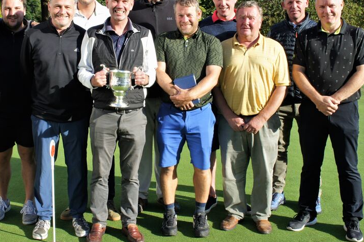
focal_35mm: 46
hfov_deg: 42.8
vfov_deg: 29.3
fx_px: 461
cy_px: 93
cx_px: 141
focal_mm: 23
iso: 200
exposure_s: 1/80
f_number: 11
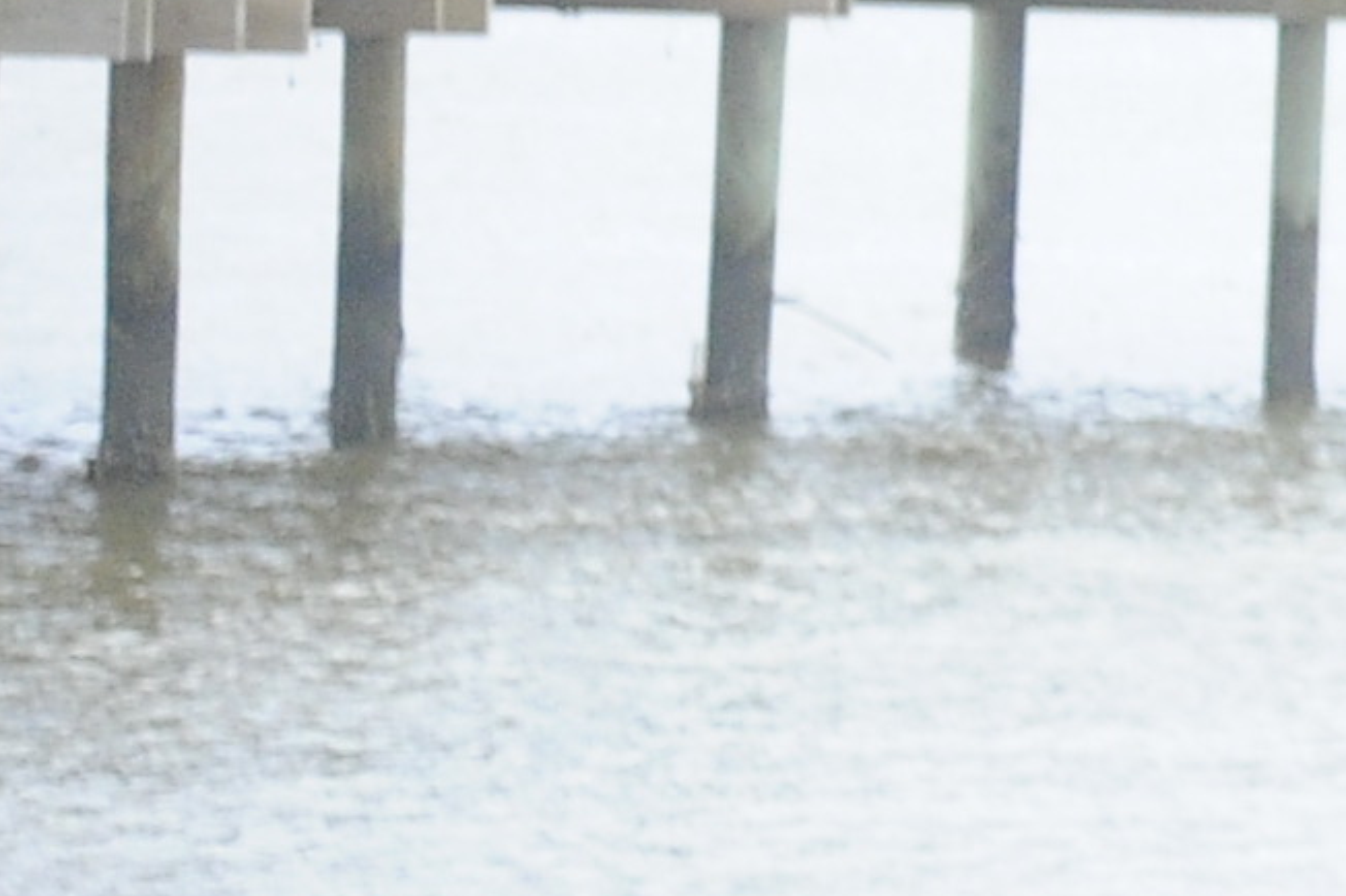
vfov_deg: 2.6
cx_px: 4145
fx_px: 19992
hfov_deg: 3.7
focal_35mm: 535
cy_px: -196
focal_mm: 82
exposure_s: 1/8000
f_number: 4
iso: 3200
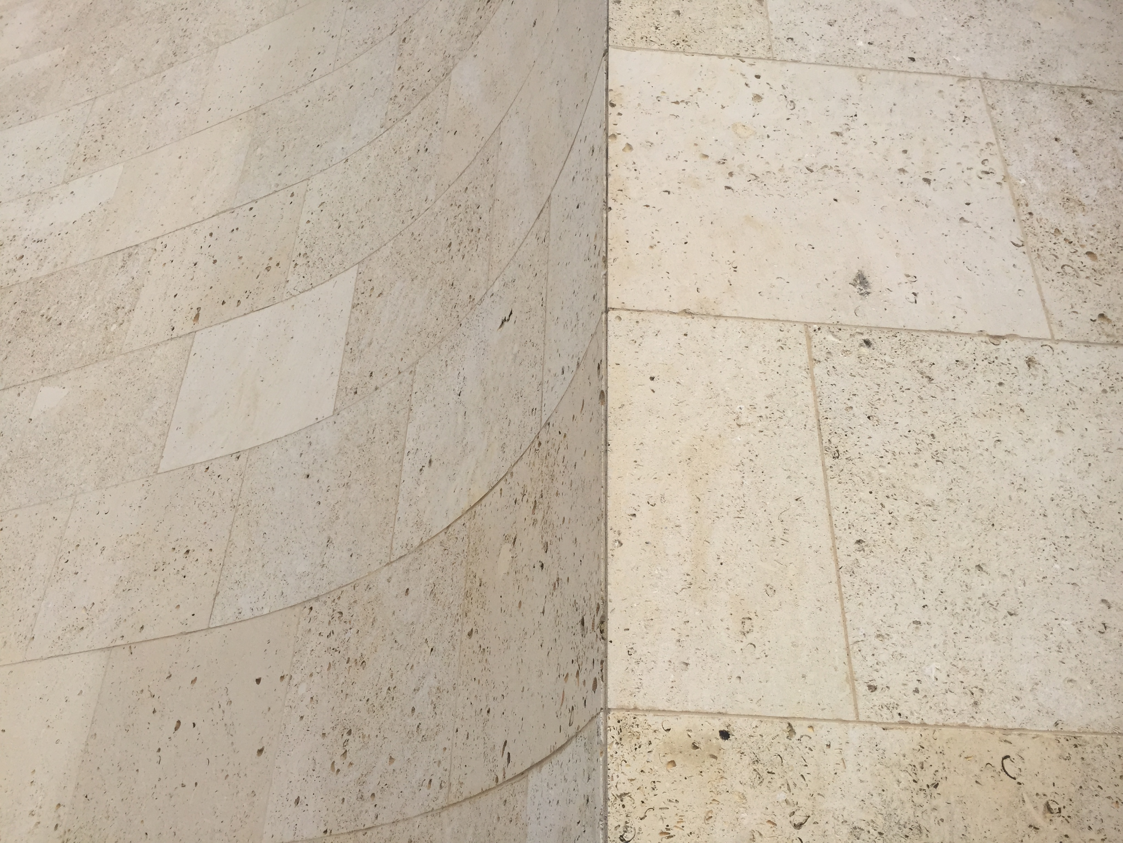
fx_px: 941
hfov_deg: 61.7
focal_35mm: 29
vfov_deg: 48.2
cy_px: 422
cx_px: 562
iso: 32
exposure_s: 1/2326
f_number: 2.2
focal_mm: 4.15
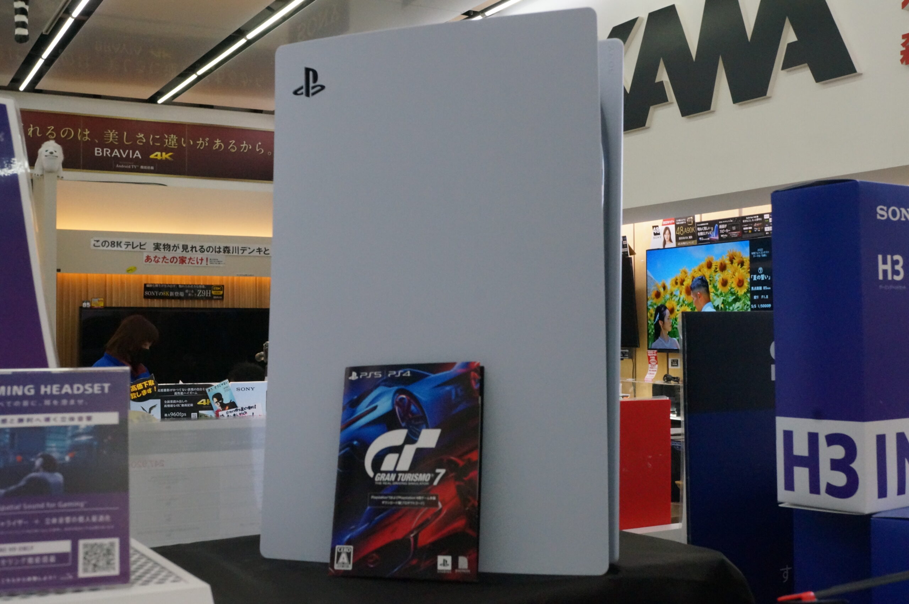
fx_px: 1135
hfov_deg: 43.6
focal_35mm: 45
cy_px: 302
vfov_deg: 29.8
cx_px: 454
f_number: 11
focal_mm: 30
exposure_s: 1/60
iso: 3200
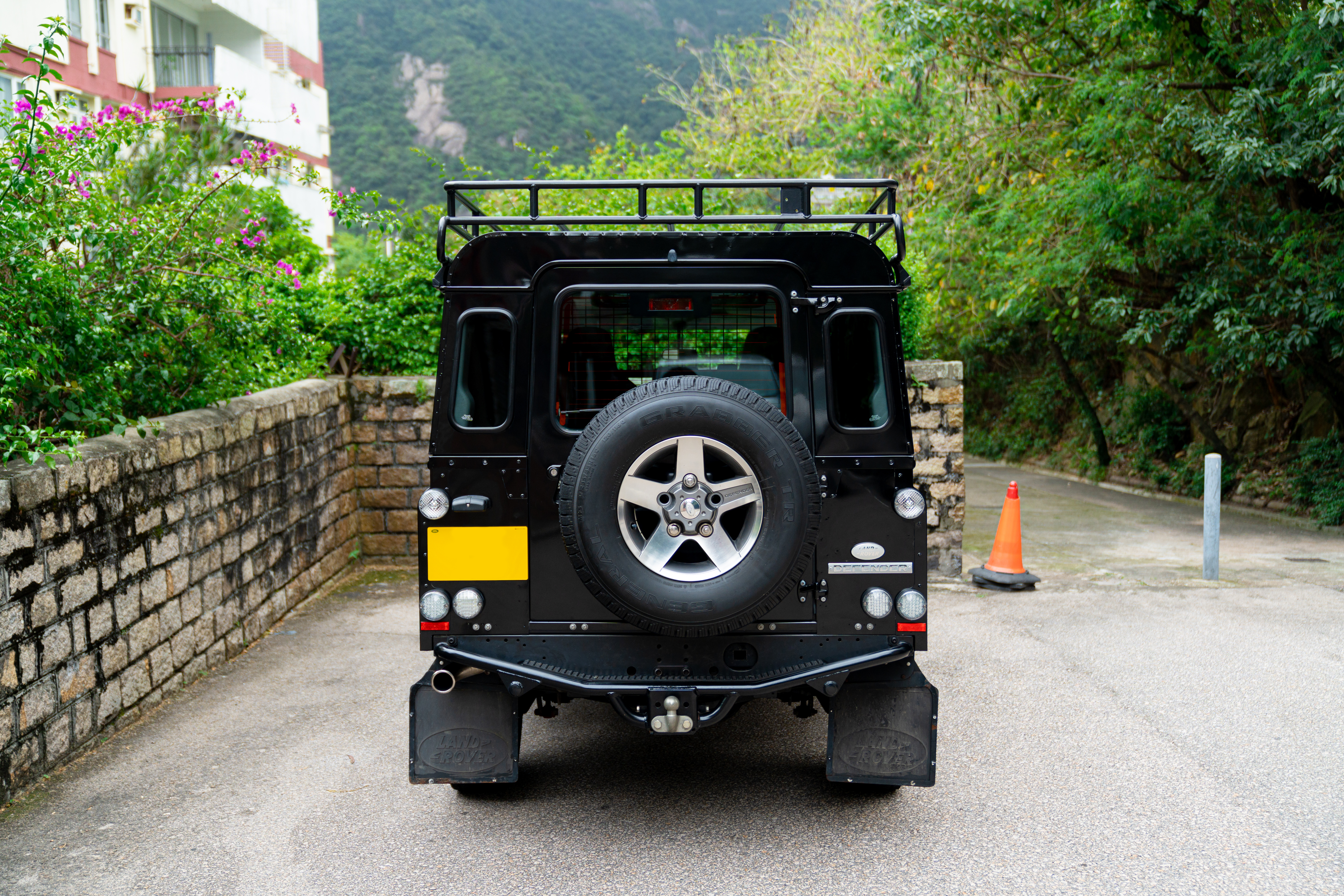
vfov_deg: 35.1
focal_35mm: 38
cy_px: 448
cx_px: 672
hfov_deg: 50.7
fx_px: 1419
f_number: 2.8
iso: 160
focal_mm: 38
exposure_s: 1/200
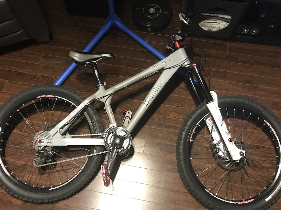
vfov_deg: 49.7
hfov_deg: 63.4
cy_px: 105
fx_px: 227
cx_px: 140
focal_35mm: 28
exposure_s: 1/11
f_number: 1.8
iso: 100
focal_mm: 3.99
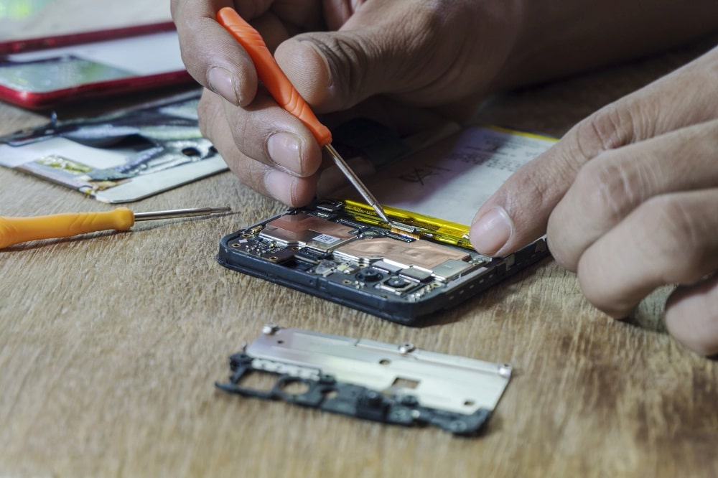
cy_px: 239
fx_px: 1495
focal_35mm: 75
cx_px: 359
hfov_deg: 27.0
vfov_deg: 18.2
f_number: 5.6
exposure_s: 1/6
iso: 200
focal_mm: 50
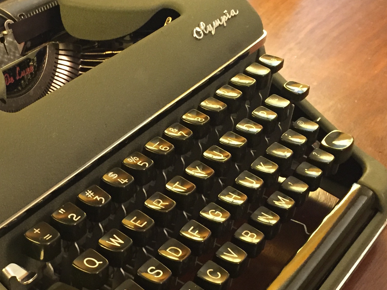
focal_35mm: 63
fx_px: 704
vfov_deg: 23.2
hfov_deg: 30.0
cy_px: 183
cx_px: 78
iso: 250
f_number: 2.2
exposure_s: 1/24
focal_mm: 4.15
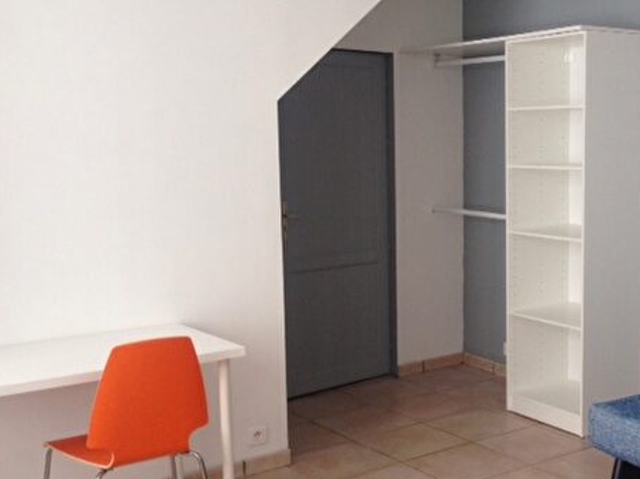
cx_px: 488
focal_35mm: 54
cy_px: 268
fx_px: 998
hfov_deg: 34.7
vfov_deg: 27.0
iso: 64
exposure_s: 1/60
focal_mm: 4.28
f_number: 2.4
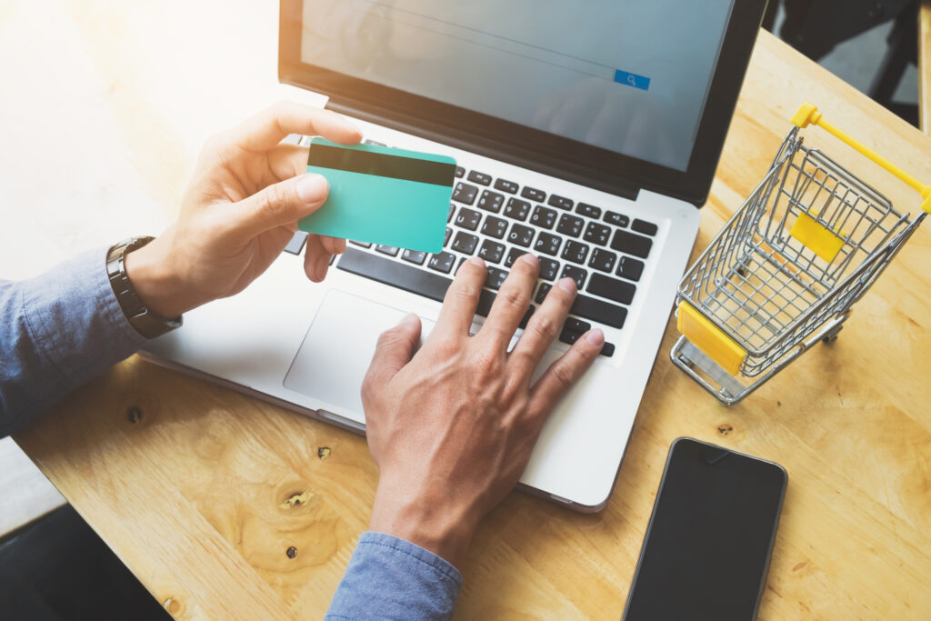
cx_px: 466
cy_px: 310
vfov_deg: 31.2
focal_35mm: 43
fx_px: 1112
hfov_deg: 45.4
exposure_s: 1/180
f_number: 4.5
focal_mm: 28.9
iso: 400
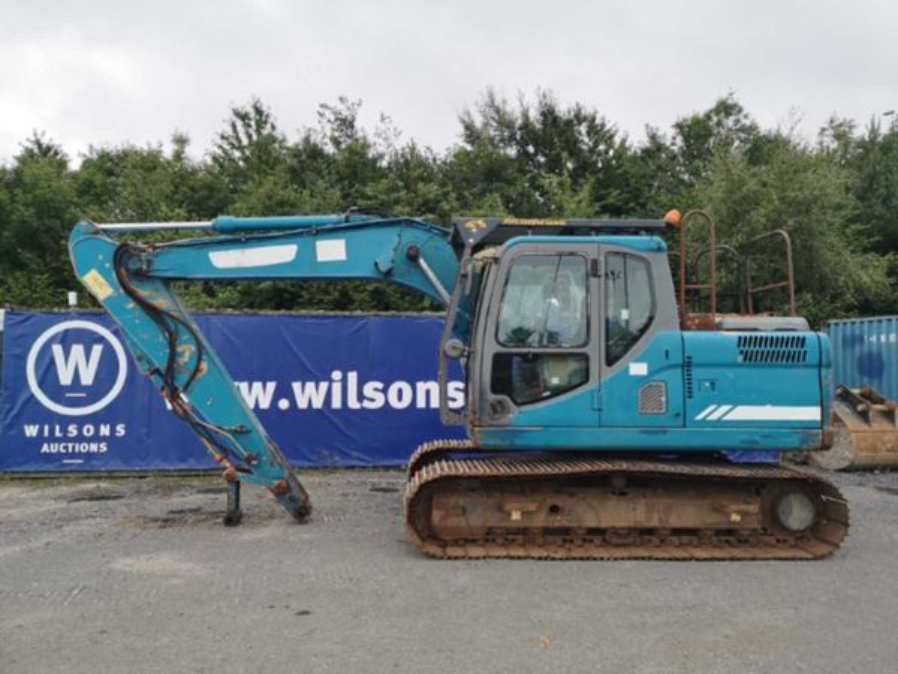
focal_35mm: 27
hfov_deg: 65.3
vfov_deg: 51.4
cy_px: 337
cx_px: 449
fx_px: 700
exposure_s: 1/1156
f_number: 1.8
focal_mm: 5.58
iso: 50
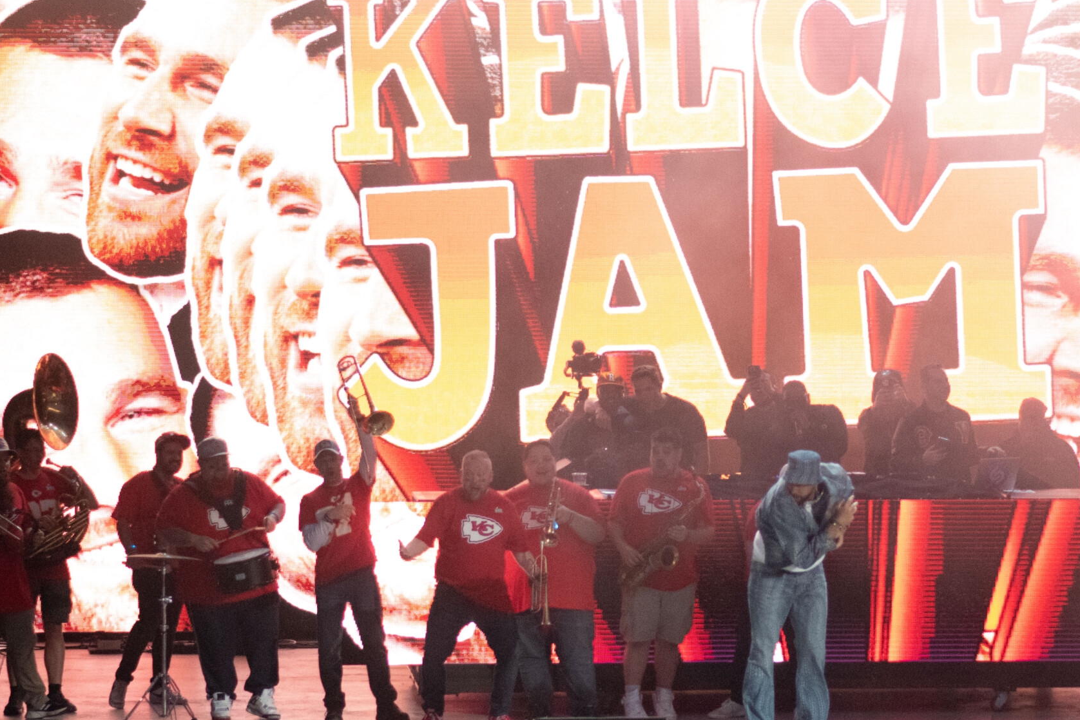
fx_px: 5842
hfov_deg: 10.6
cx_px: 679
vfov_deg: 7.1
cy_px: 404
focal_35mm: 195
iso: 6400
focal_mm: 85
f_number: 1.8
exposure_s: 1/4000
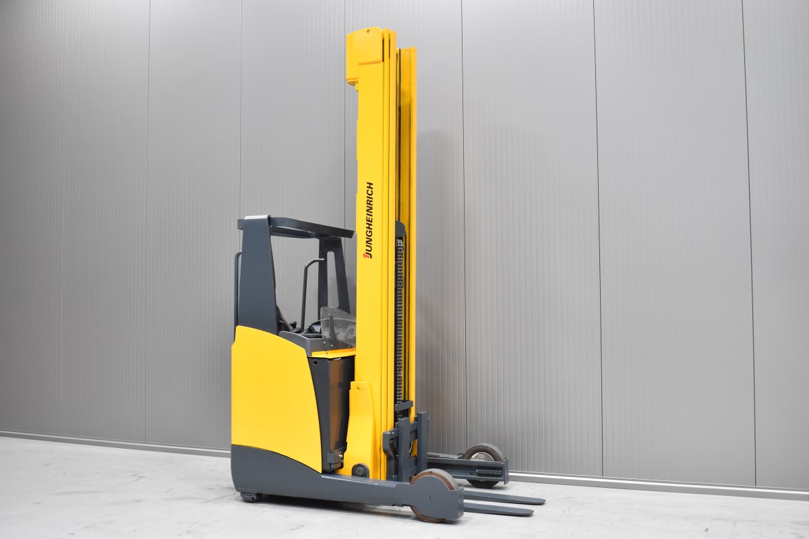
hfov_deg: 53.1
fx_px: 809
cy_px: 270
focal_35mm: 36
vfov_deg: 36.9
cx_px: 404
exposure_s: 1/30
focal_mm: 24
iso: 1600
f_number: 5
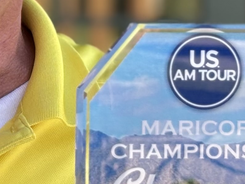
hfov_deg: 7.3
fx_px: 1862
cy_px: -31
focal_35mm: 263
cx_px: -187
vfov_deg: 5.6
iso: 32
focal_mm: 5.96
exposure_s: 1/213
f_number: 1.6
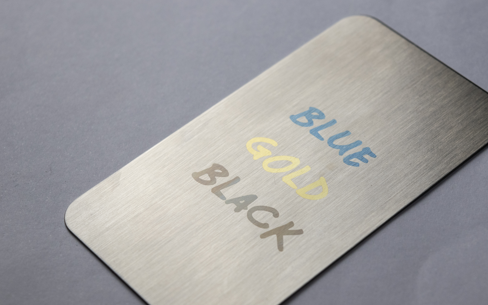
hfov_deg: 19.0
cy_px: 159
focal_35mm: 110
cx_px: 289
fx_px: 1458
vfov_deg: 11.9
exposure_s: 1/200
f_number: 7.1
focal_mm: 55
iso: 400
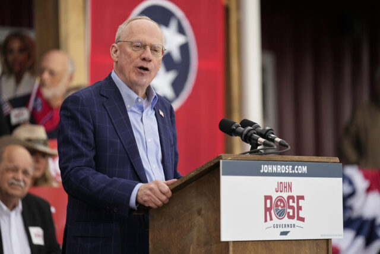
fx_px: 2111
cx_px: 190
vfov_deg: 6.9
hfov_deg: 10.3
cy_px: 127
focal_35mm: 200
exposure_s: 1/3200
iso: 1250
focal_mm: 200
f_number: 2.8
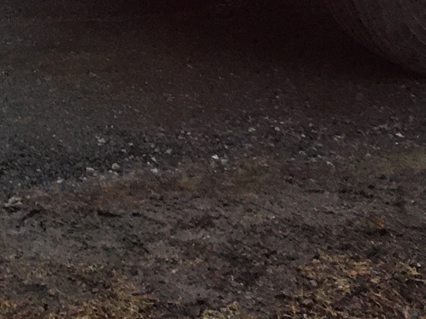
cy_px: -353
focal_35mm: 127
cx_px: -349
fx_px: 1563
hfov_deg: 13.8
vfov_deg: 10.6
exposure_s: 1/30
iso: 40
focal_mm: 4.15
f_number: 2.2
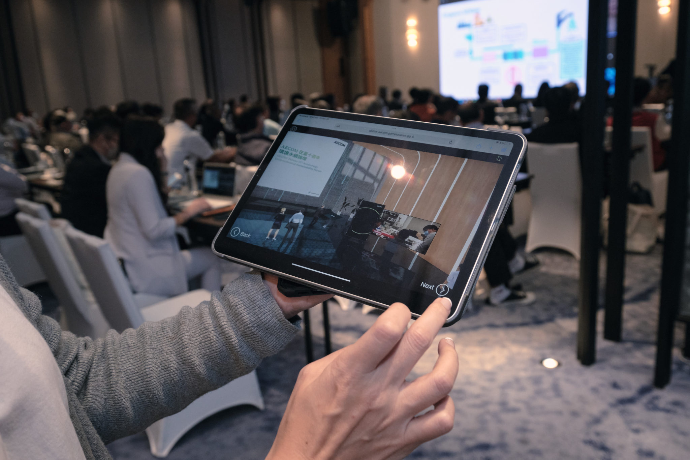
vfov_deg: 43.6
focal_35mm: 30
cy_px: 230
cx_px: 345
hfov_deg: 61.9
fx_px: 575
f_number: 4.5
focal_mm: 20
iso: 2000
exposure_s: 1/125
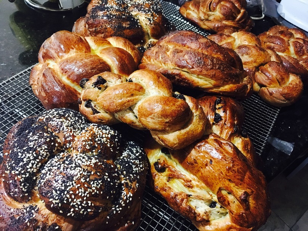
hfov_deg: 61.7
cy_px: 116
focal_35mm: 29
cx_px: 154
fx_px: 258
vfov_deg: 48.2
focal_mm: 4.15
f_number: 2.2
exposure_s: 1/15
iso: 320
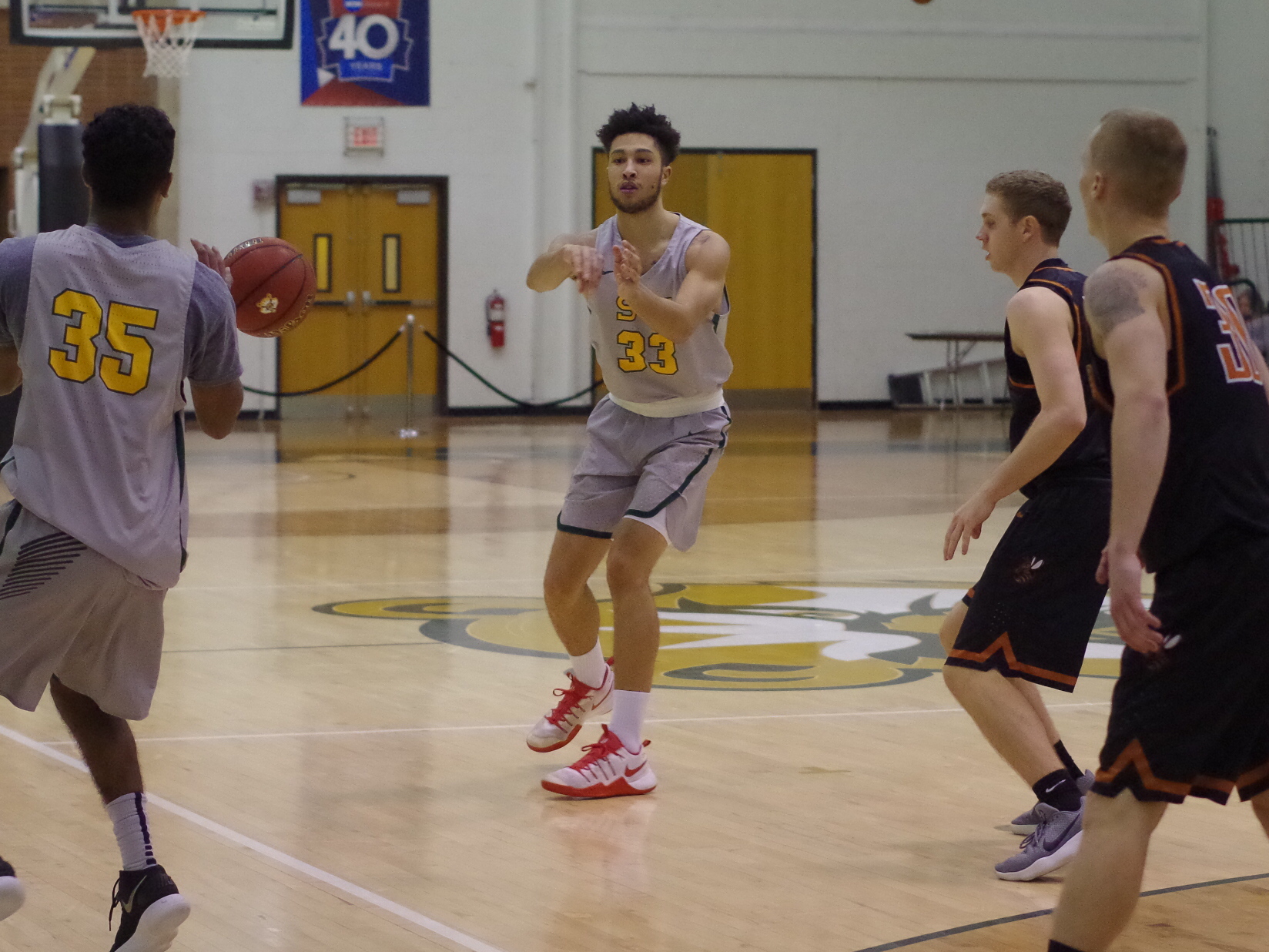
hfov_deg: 23.3
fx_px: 3079
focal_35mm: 84
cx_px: 628
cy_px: 490
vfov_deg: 17.6
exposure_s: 1/500
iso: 3200
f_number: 2.5
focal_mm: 50
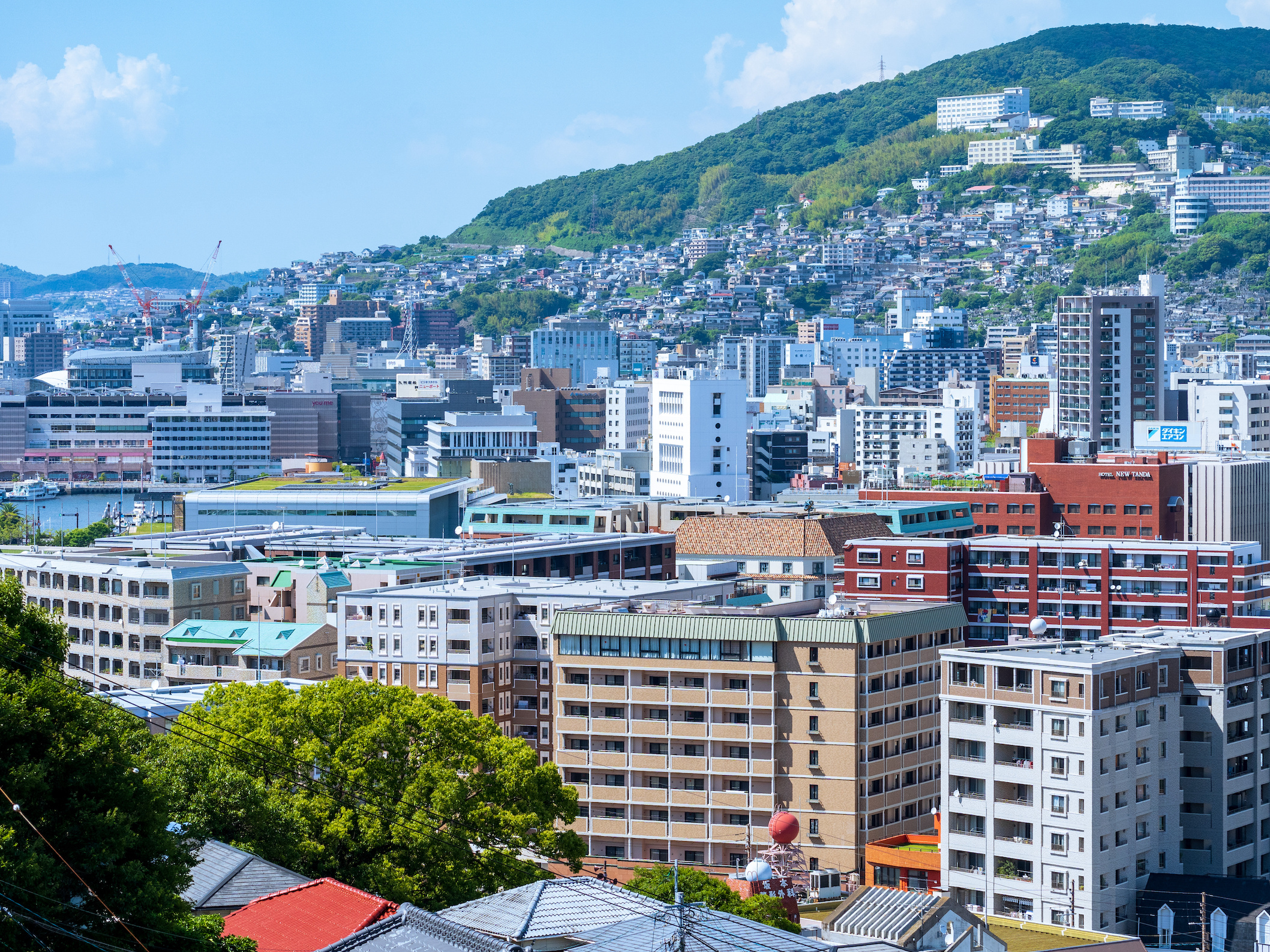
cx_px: 629
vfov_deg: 13.6
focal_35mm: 109
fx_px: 3999
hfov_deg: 18.0
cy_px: 477
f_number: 8
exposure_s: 1/1600
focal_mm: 100
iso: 800
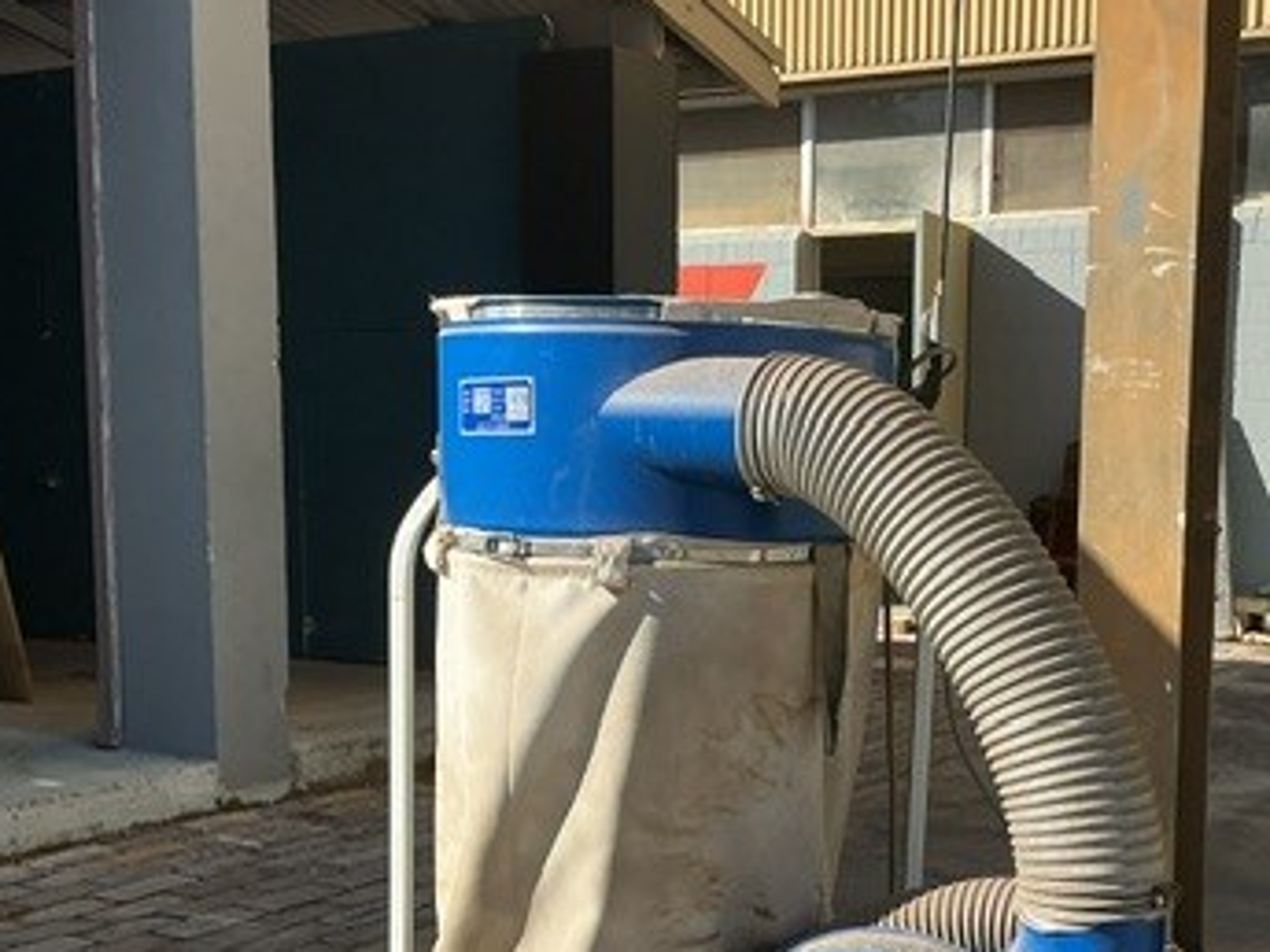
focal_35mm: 54
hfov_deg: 35.3
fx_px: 1981
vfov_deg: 26.7
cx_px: 801
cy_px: 723
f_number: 1.8
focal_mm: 3
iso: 25
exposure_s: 1/1279
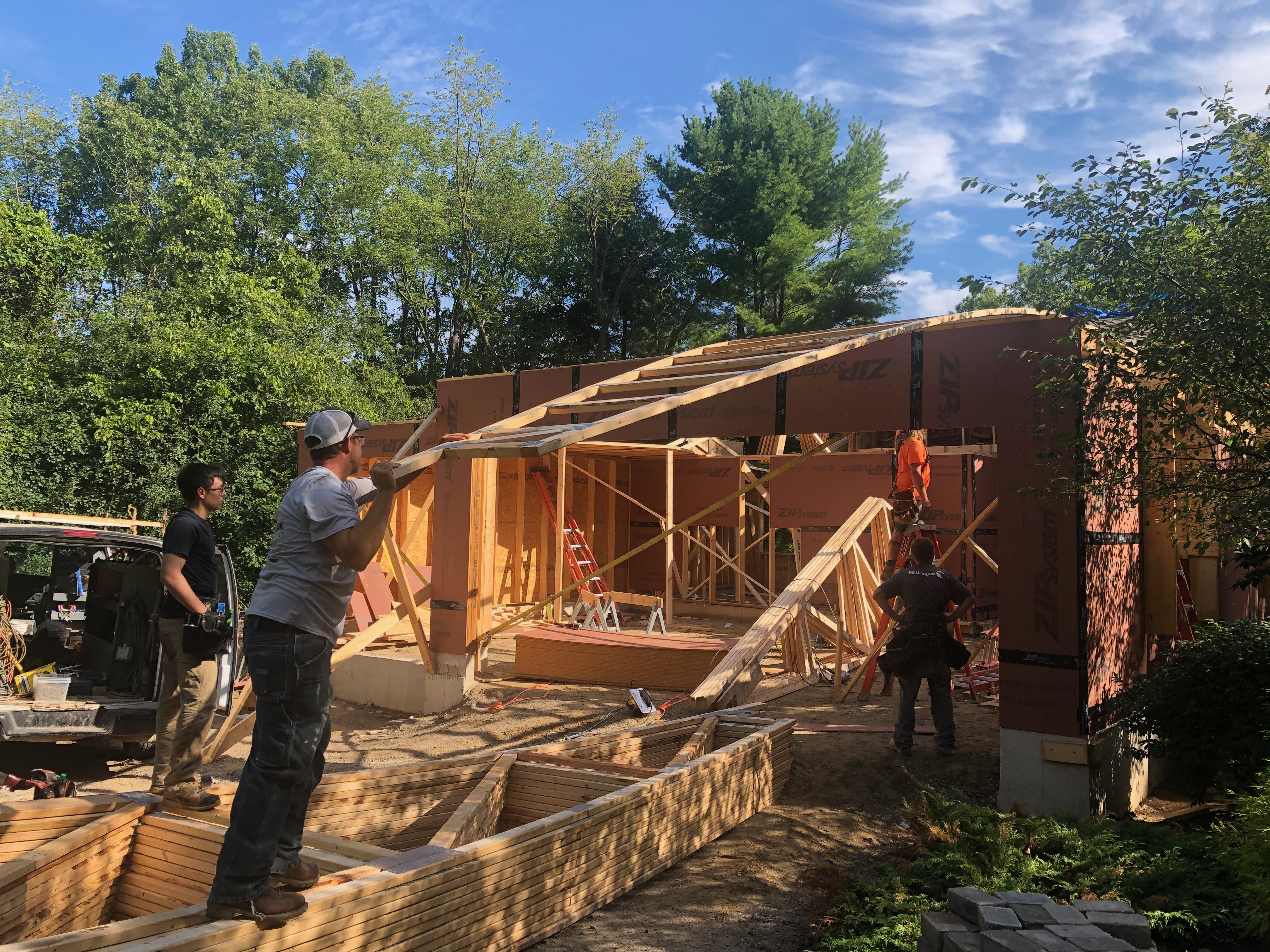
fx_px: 1027
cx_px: 635
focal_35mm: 28
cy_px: 476
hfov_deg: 63.4
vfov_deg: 49.7
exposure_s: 1/695
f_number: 1.8
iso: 20
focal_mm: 4
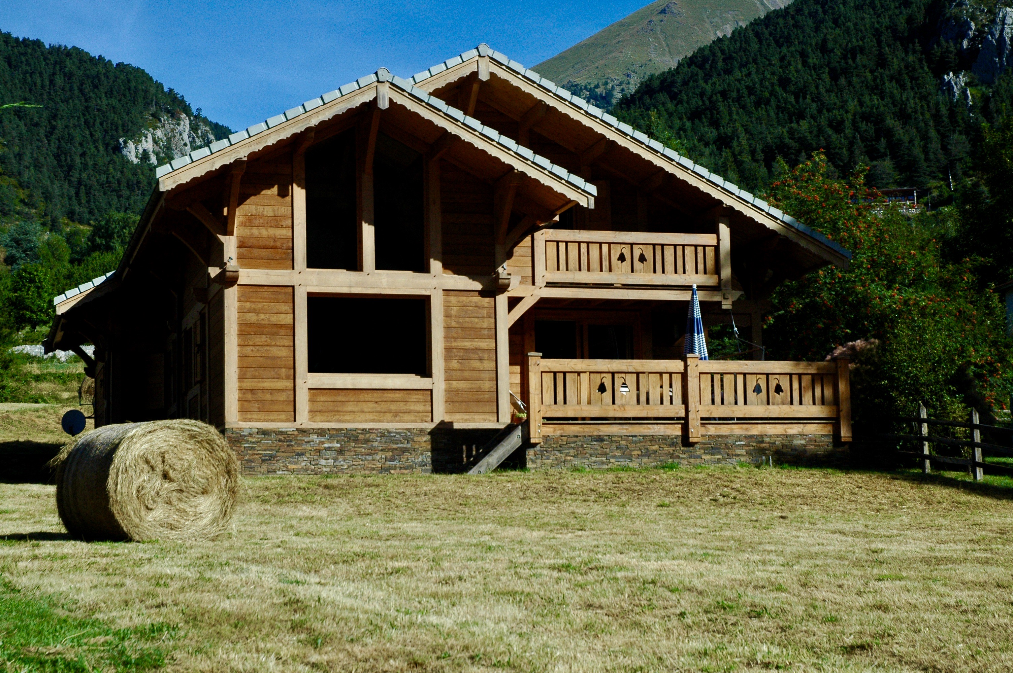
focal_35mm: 60
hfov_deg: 33.4
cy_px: 336
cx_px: 506
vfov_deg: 22.6
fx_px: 1687
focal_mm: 40
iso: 800
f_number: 8
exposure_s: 1/2000
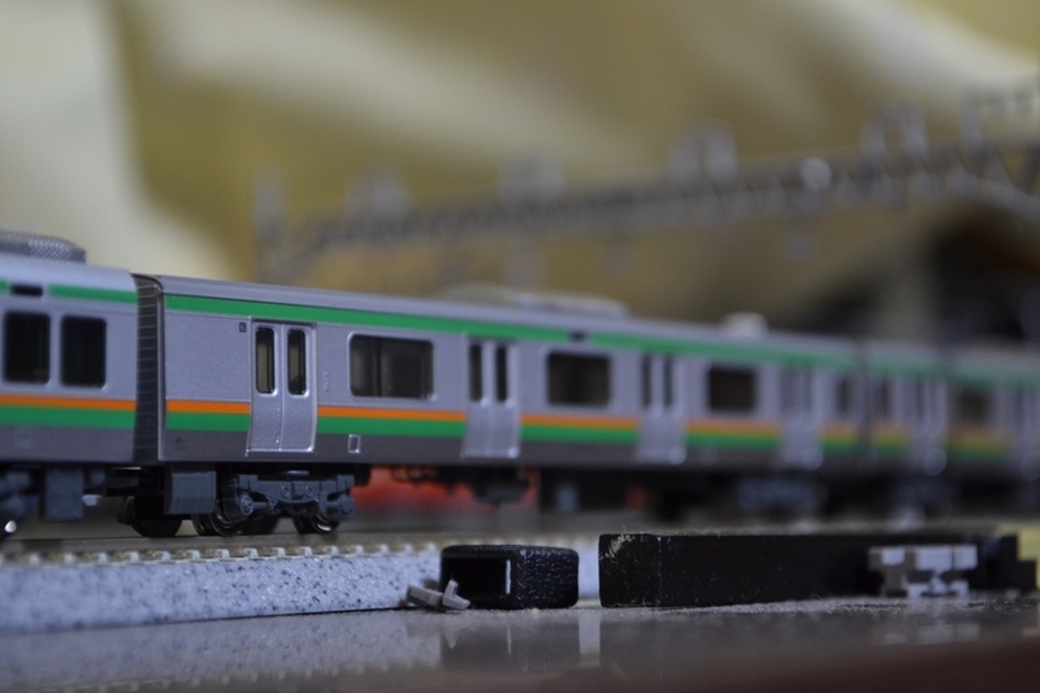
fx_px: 2383
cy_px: 346
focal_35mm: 82
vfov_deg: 16.5
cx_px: 520
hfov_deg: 24.6
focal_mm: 55
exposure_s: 1/15
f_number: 5.6
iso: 800
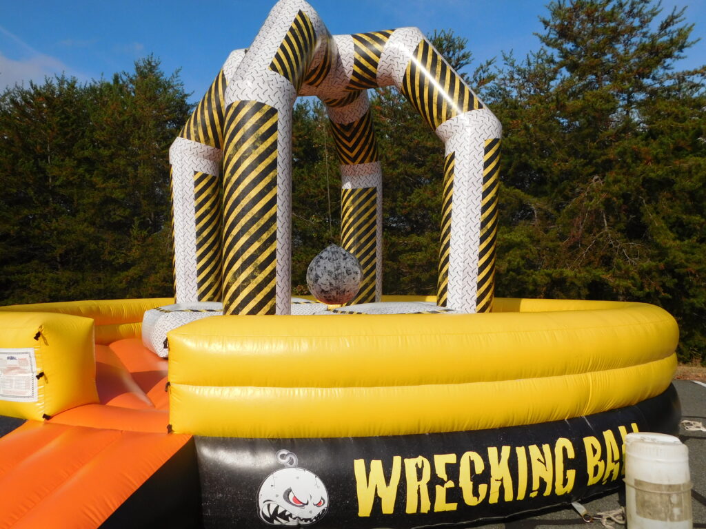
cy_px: 264
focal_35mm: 28
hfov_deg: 63.4
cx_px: 353
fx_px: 571
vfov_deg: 49.7
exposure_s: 1/640
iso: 125
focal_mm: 4.9
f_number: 6.4
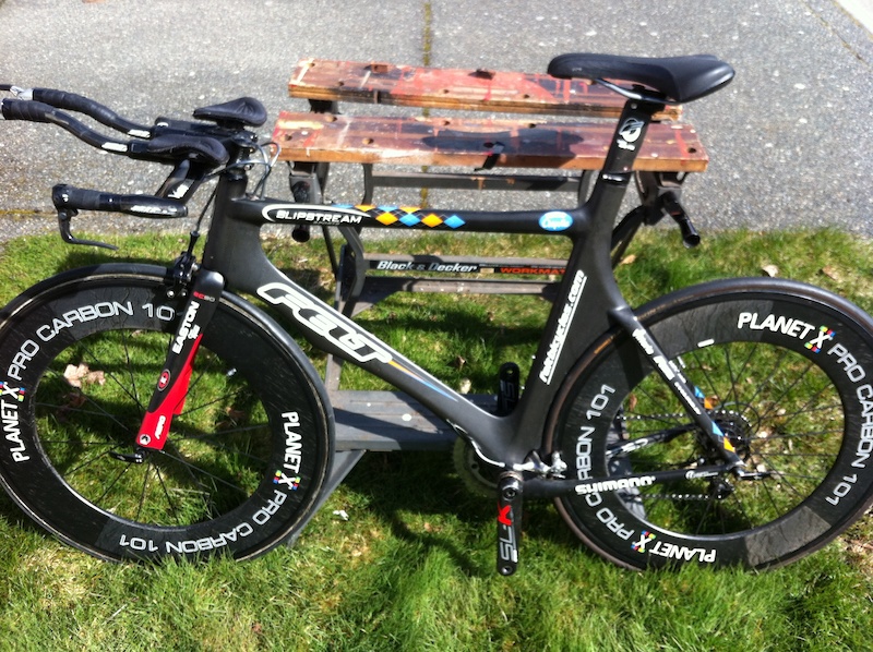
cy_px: 326
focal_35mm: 35
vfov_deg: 40.6
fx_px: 882
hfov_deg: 52.7
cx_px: 436
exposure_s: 1/425
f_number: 2.8
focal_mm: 3.85
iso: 80
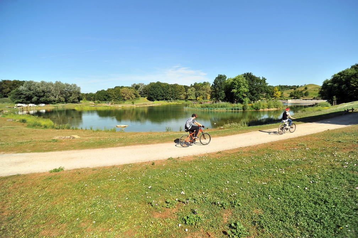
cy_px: 119
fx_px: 169
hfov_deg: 93.3
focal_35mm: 17
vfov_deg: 70.3
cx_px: 179
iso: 200
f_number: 6.3
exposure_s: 1/800
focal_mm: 17
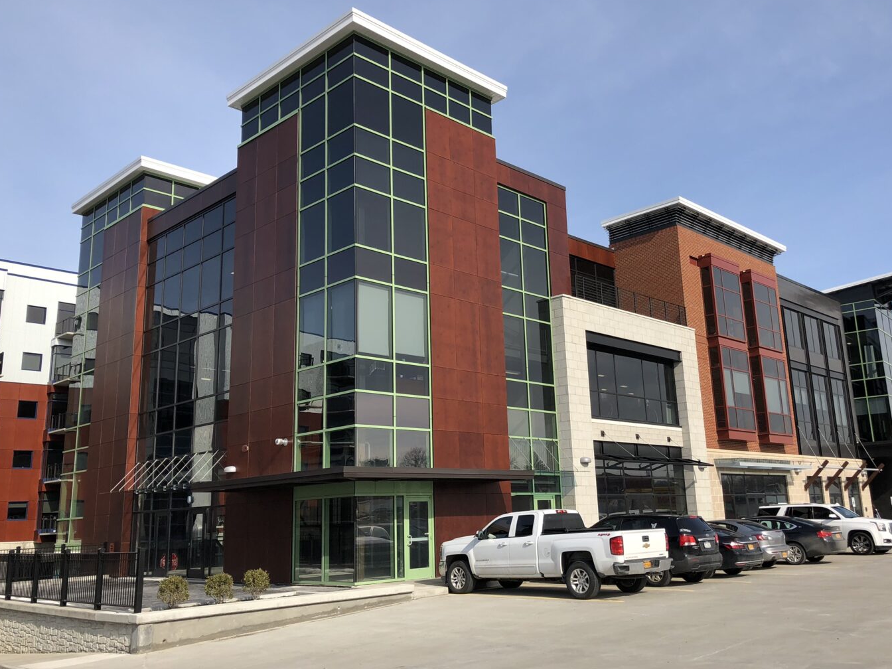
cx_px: 481
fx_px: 825
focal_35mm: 32
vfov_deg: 44.1
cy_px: 319
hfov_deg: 56.8
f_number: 1.8
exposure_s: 1/1567
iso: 20
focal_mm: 4
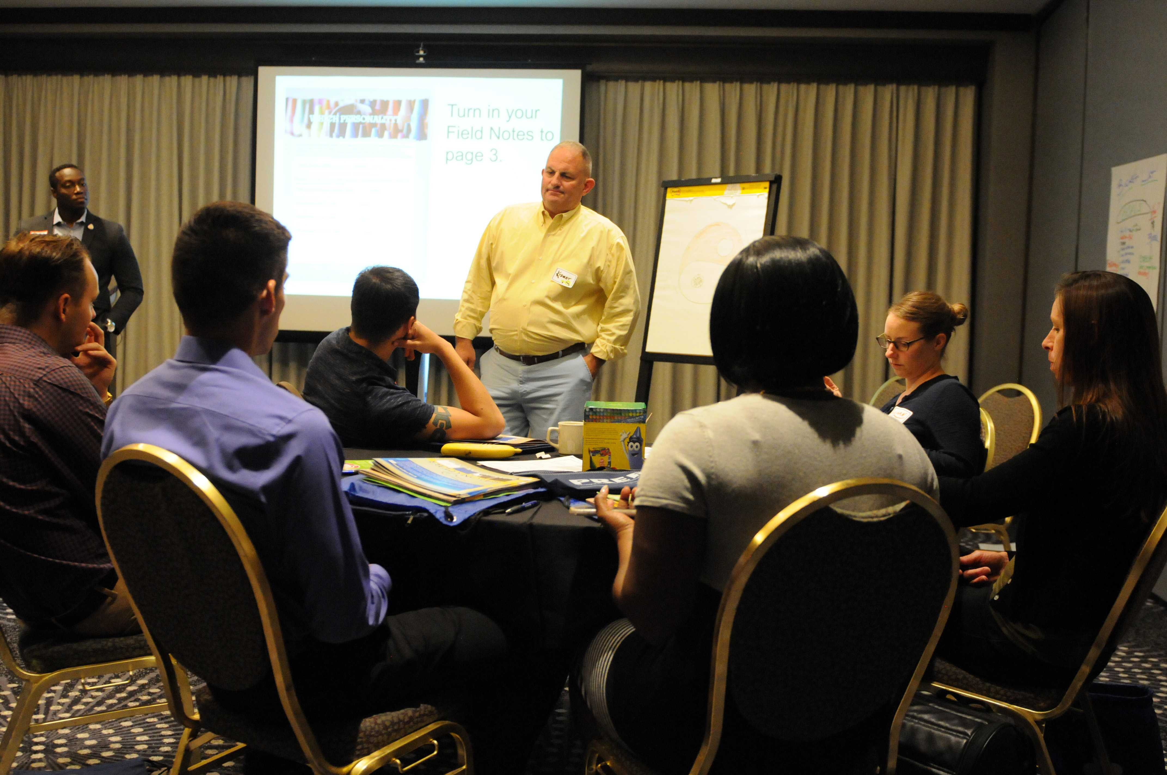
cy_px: 388
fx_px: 1166
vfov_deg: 36.8
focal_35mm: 36
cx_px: 584
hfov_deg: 53.2
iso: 2500
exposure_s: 1/200
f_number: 2.8
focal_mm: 24
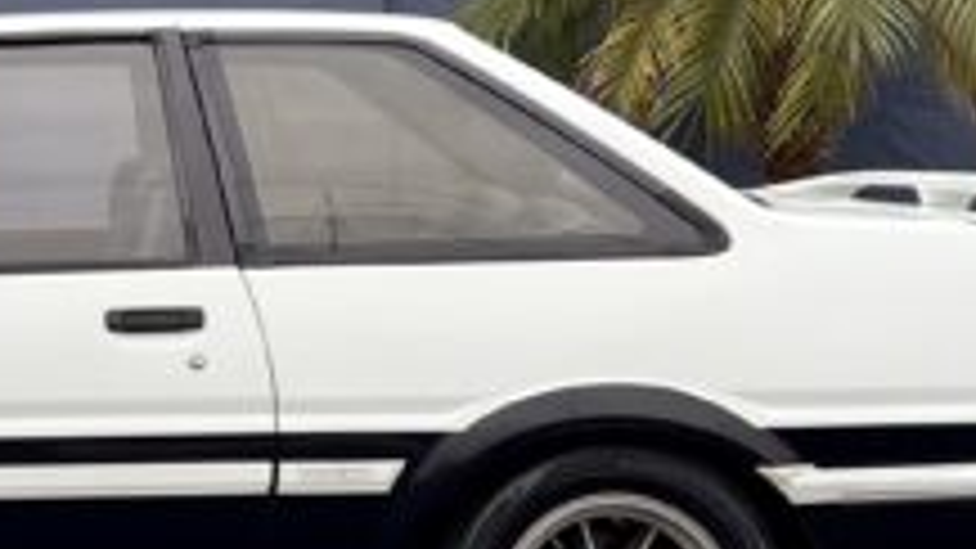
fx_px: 2536
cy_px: 22
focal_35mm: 98
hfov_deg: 21.0
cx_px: -18
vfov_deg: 12.2
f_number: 1.5
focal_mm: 5.7
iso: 40
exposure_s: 1/293
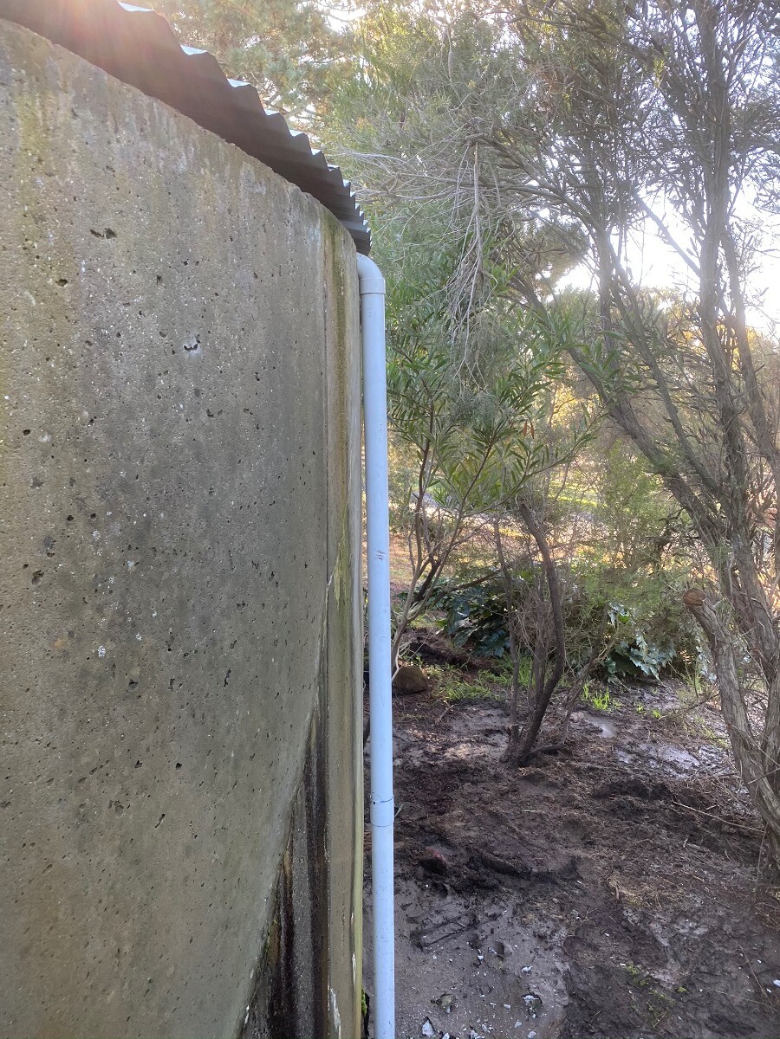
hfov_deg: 53.1
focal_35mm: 26
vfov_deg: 67.3
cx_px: 390
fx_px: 781
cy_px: 520
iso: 100
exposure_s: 1/121
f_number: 1.8
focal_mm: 4.25
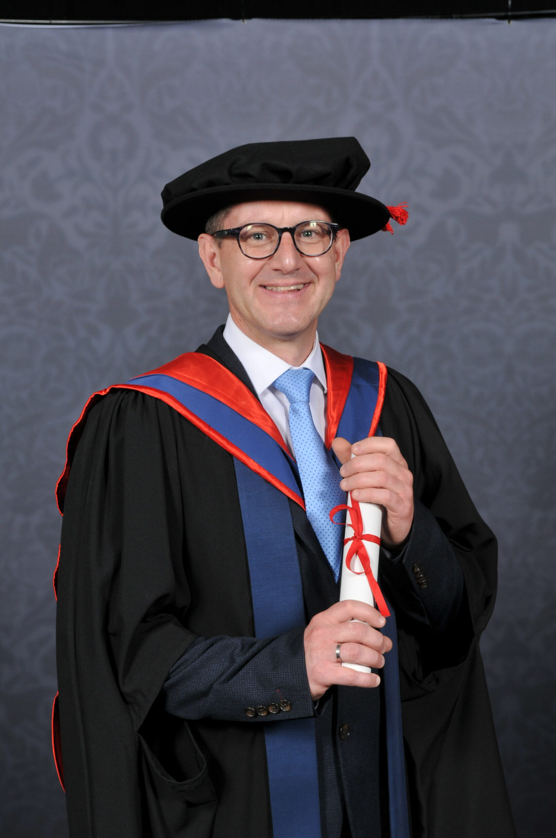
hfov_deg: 18.9
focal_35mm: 72
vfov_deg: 28.1
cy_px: 419
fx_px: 1672
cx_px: 278
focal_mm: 48
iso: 200
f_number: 13
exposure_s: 1/160
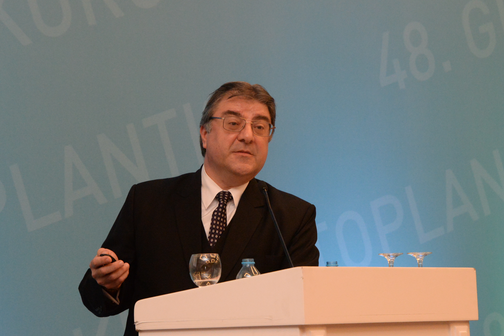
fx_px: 2255
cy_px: 161
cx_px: 230
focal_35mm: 161
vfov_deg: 8.5
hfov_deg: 12.8
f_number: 7.1
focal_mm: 112
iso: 5000
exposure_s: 1/200
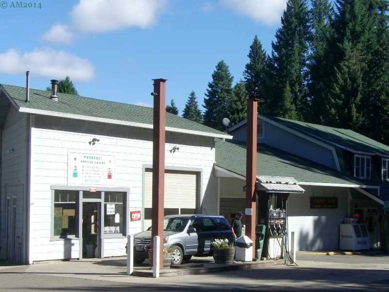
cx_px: 194
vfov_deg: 26.6
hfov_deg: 34.9
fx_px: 618
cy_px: 146
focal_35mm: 55
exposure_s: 1/200
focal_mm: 11.5
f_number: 6.8
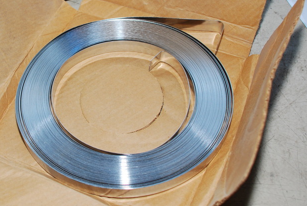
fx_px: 470
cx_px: 79
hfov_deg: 35.4
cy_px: 73
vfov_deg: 24.6
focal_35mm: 55
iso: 200
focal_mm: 22
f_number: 5
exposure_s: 1/60
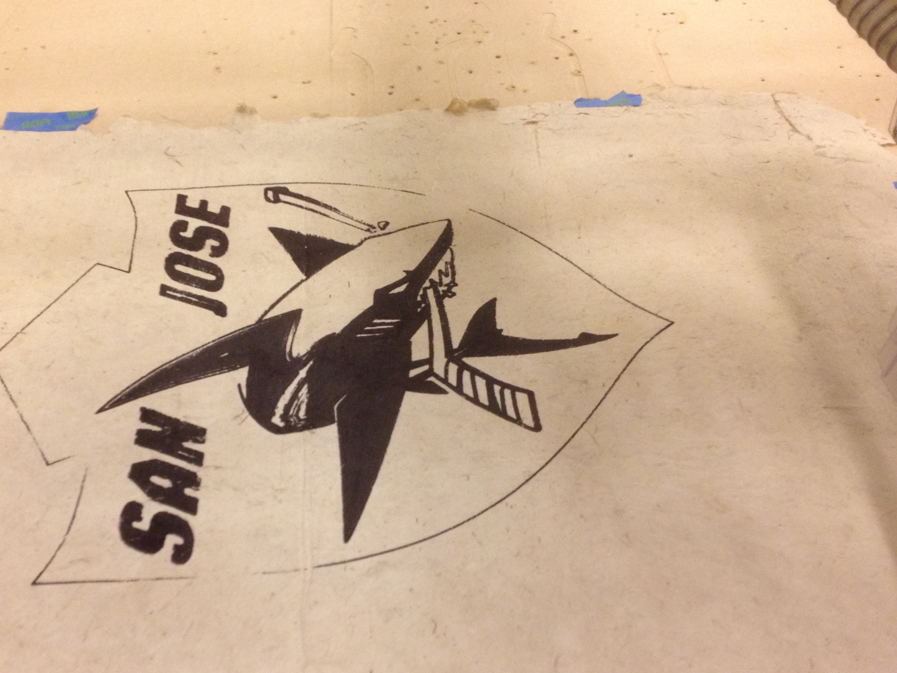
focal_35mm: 50
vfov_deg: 29.0
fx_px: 1296
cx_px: 398
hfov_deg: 38.1
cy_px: 416
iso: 160
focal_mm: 4.28
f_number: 2.4
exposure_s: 1/20
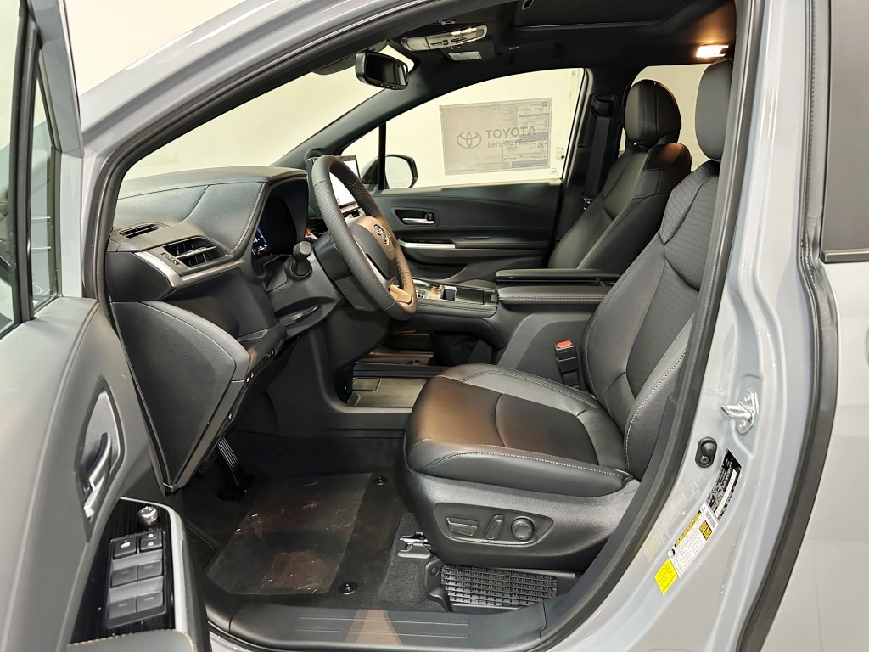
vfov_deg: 56.8
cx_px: 434
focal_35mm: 24
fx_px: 602
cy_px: 326
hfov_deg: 71.6
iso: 800
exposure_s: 1/40
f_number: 1.78
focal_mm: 6.86
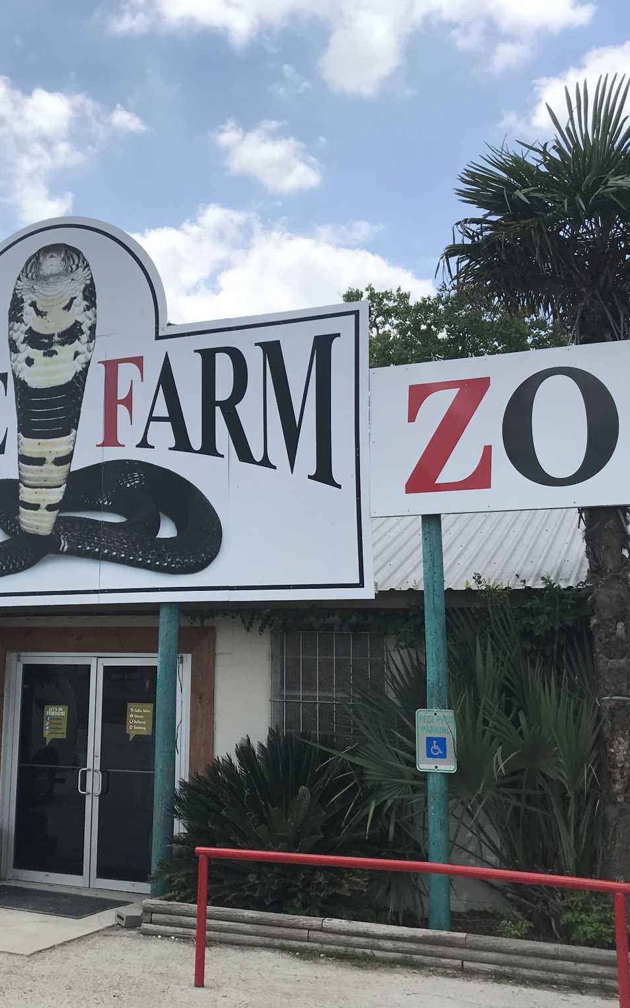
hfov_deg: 31.7
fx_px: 1099
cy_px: 505
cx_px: 195
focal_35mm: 40
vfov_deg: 49.3
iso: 20
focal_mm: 3.99
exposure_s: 1/2907
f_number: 1.8
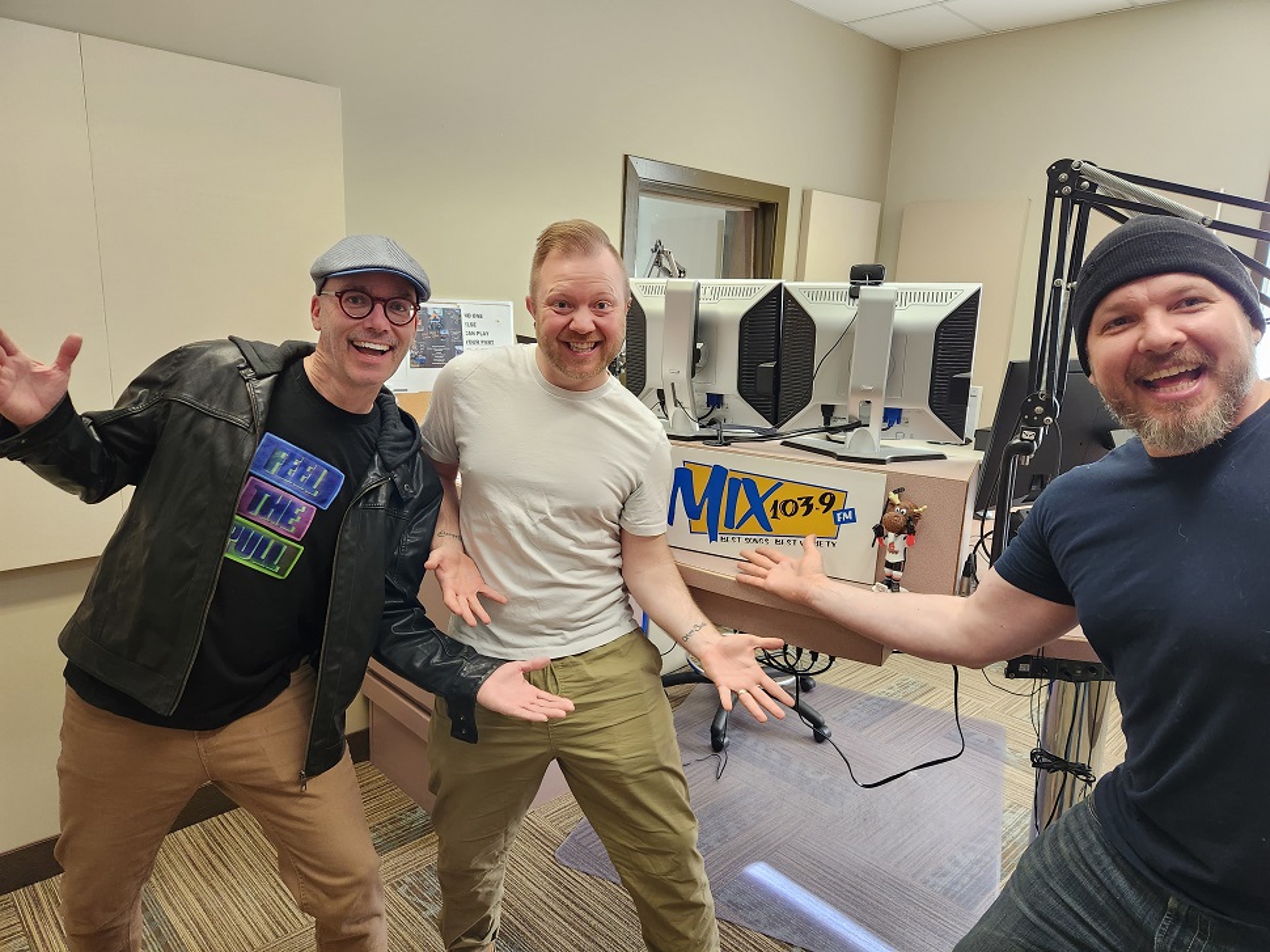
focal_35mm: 23
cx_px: 635
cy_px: 476
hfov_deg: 73.9
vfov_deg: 58.9
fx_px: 844
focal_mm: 5.4
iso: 250
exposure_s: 1/120
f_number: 1.8
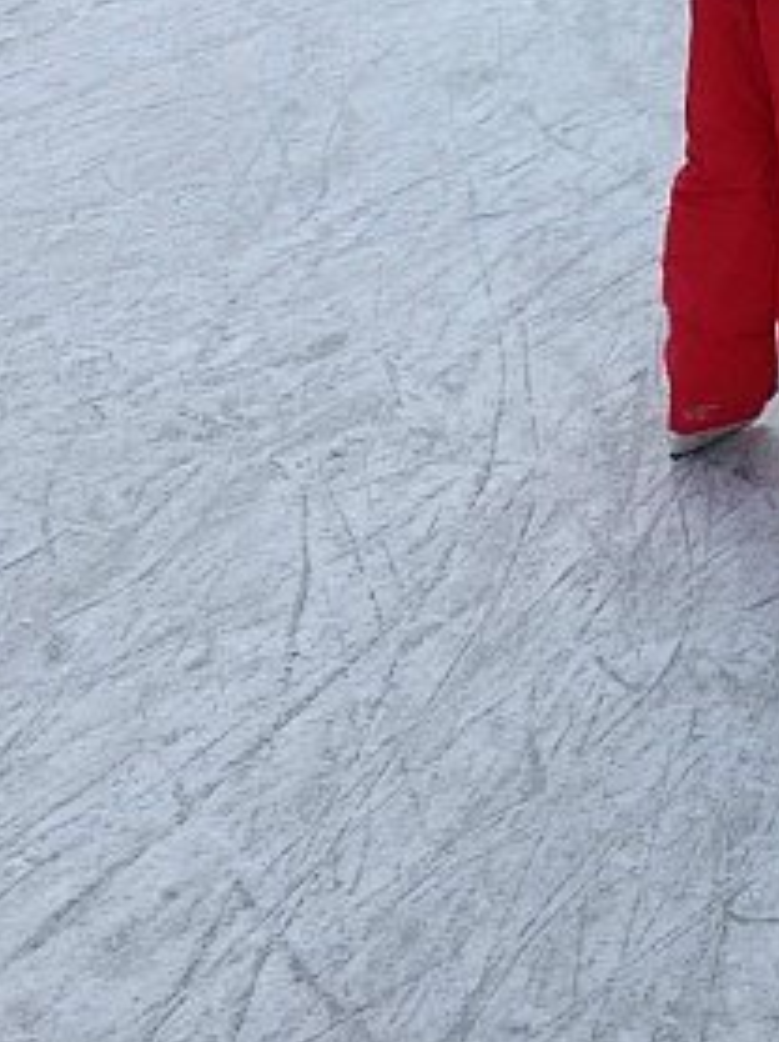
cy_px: 34
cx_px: 753
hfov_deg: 15.3
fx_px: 2855
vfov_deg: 20.1
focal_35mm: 95
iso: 50
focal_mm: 4.12
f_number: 2.4
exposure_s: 1/267
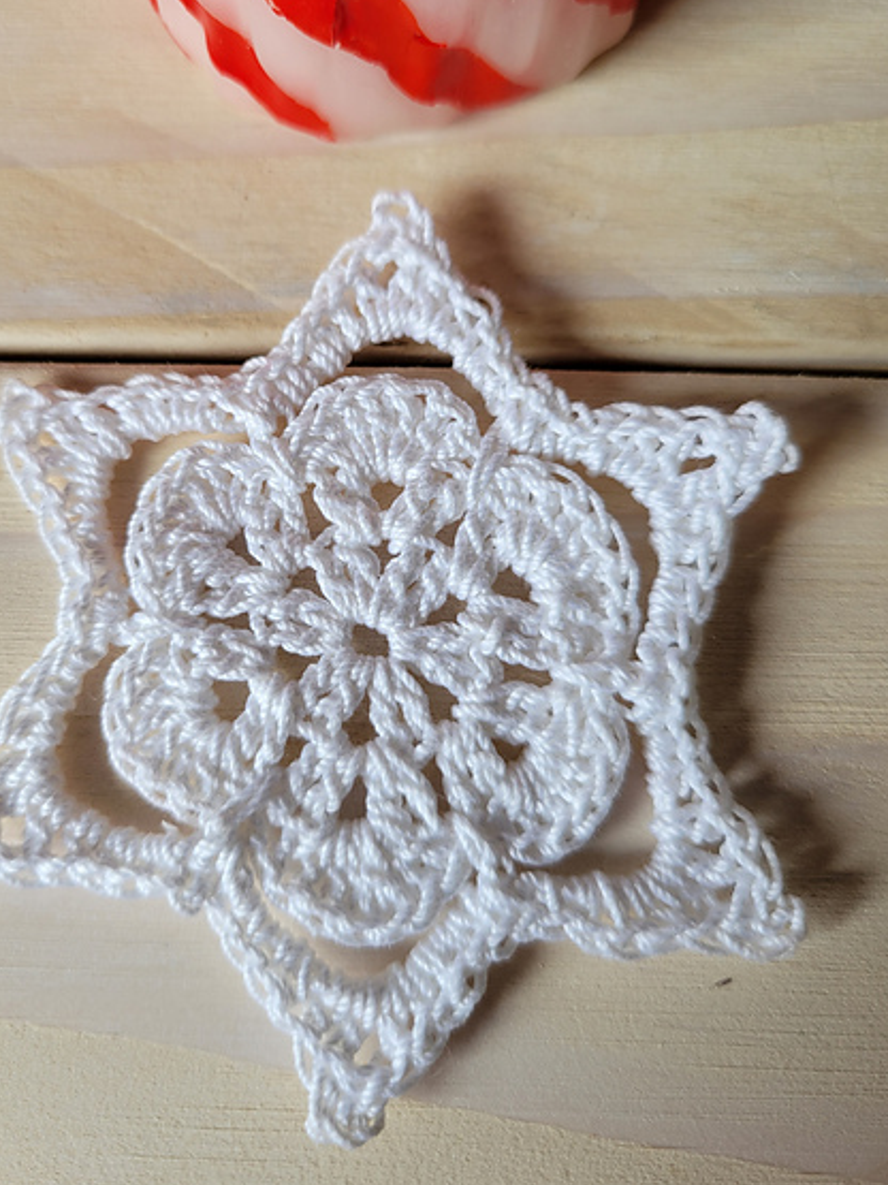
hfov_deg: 46.7
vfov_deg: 59.8
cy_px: 515
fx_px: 1027
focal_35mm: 30
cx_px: 384
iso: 40
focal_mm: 5.4
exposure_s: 1/142
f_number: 1.8
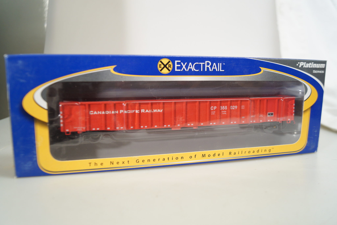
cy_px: 112
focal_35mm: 30
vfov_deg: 43.6
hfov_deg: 61.9
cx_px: 168
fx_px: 281
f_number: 4
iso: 320
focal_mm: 20
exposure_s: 1/60
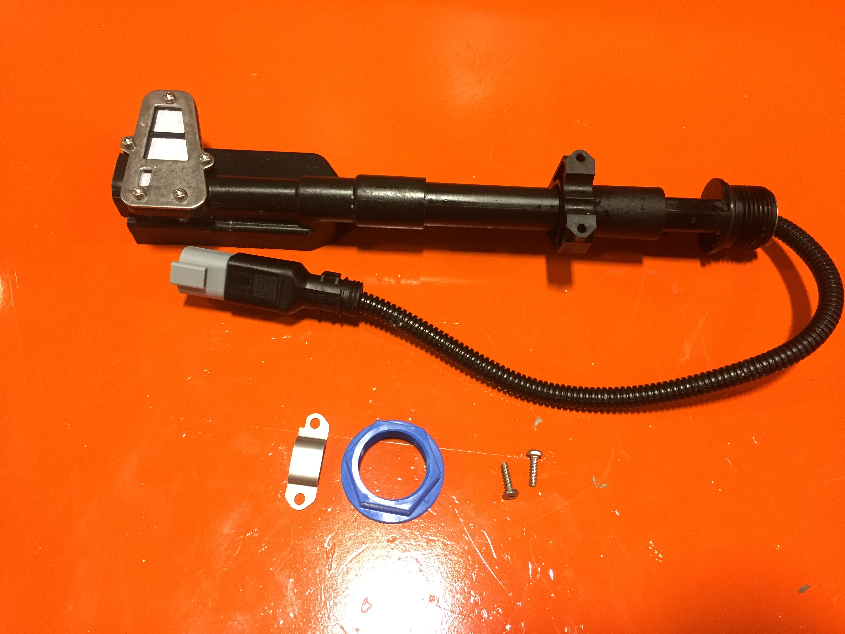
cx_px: 422
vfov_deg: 48.2
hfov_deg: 61.7
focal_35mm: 29
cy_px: 317
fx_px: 708
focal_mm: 4.15
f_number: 2.2
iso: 200
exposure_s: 1/30
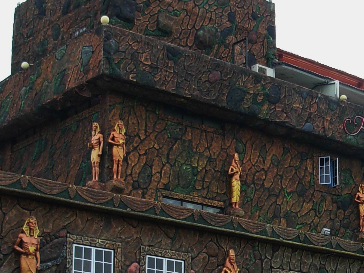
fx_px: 1062
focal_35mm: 101
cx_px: 321
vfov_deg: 14.5
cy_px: 249
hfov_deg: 19.1
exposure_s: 1/128
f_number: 2.9
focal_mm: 6.3
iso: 79
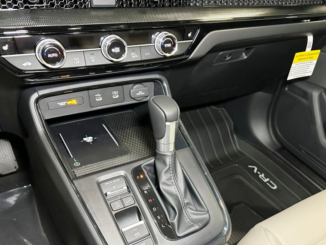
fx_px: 292
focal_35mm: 31
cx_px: 195
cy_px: 156
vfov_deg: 45.0
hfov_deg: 57.9
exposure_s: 1/40
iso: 1000
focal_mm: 6.86
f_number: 1.78
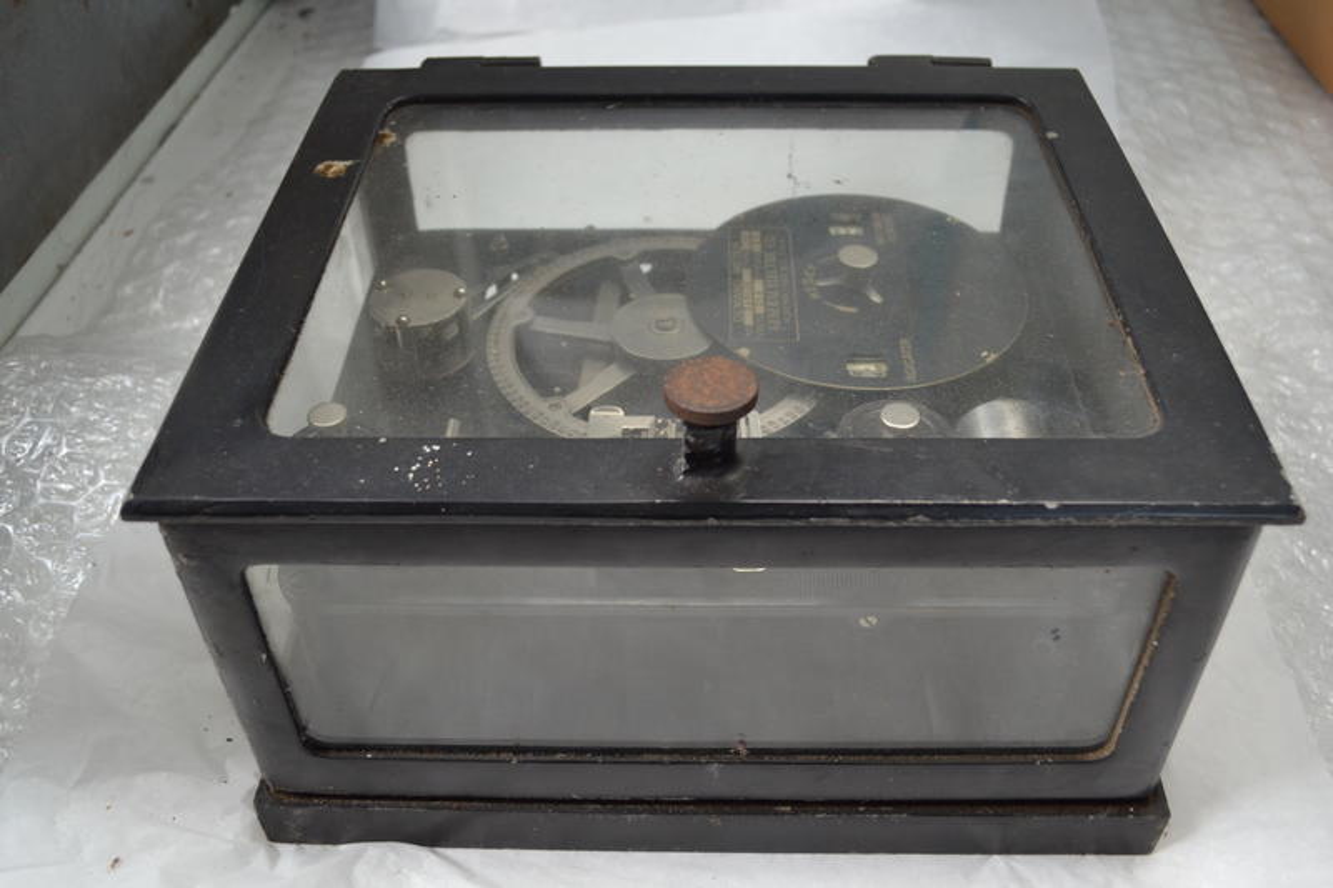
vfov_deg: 40.0
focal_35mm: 33
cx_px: 666
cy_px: 444
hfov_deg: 57.2
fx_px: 1222
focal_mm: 22
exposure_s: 1/30
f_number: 4
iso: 320
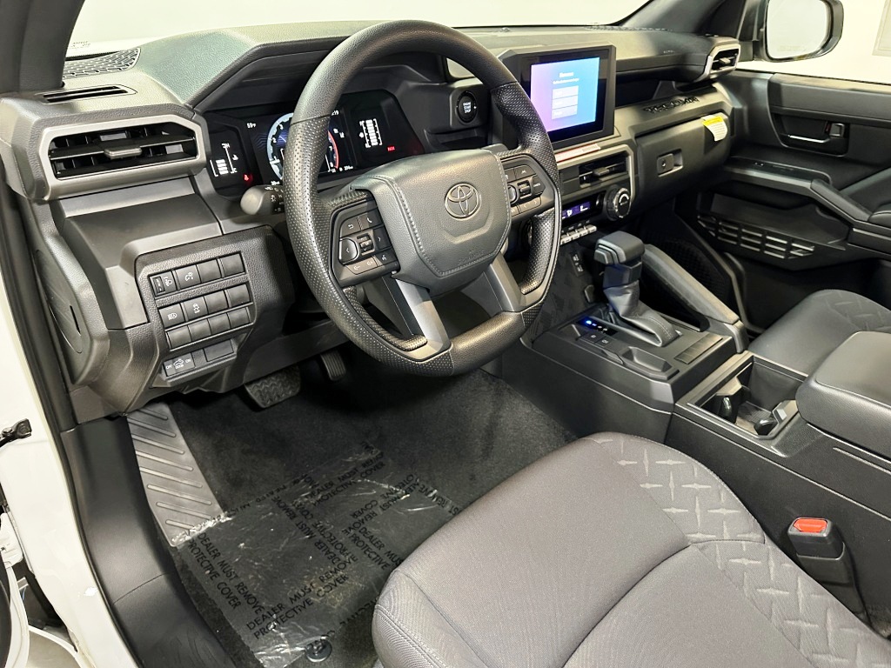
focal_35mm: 24
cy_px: 334
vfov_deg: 56.8
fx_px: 618
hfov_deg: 71.6
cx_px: 446
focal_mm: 6.86
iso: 1000
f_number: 1.78
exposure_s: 1/30
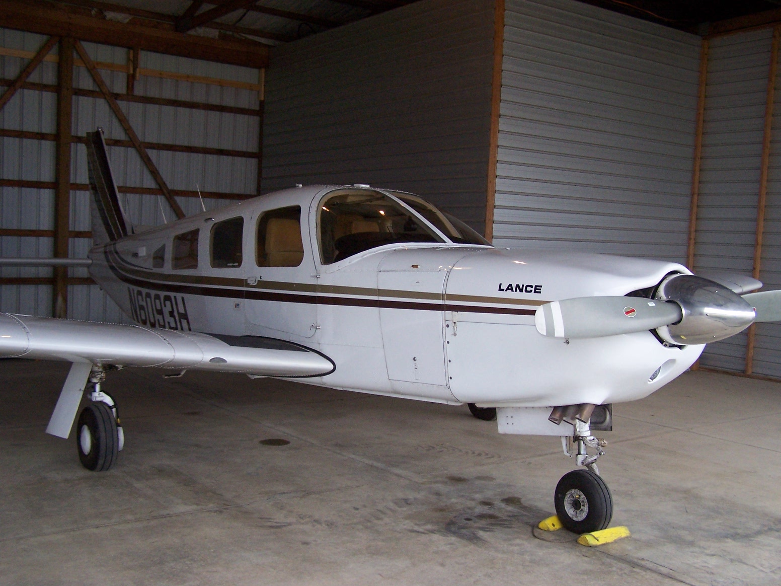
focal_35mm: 38
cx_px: 390
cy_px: 293
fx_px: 857
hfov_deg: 49.0
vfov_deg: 37.7
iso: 140
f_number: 2.8
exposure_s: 1/60
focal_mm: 6.3
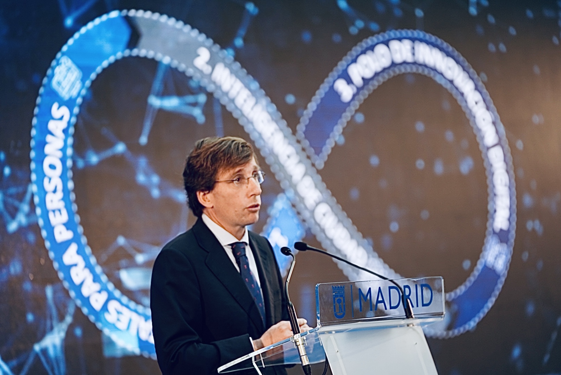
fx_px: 1918
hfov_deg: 16.6
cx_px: 280
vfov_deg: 11.2
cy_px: 188
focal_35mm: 123
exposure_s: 1/125
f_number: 2.8
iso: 250
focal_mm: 123
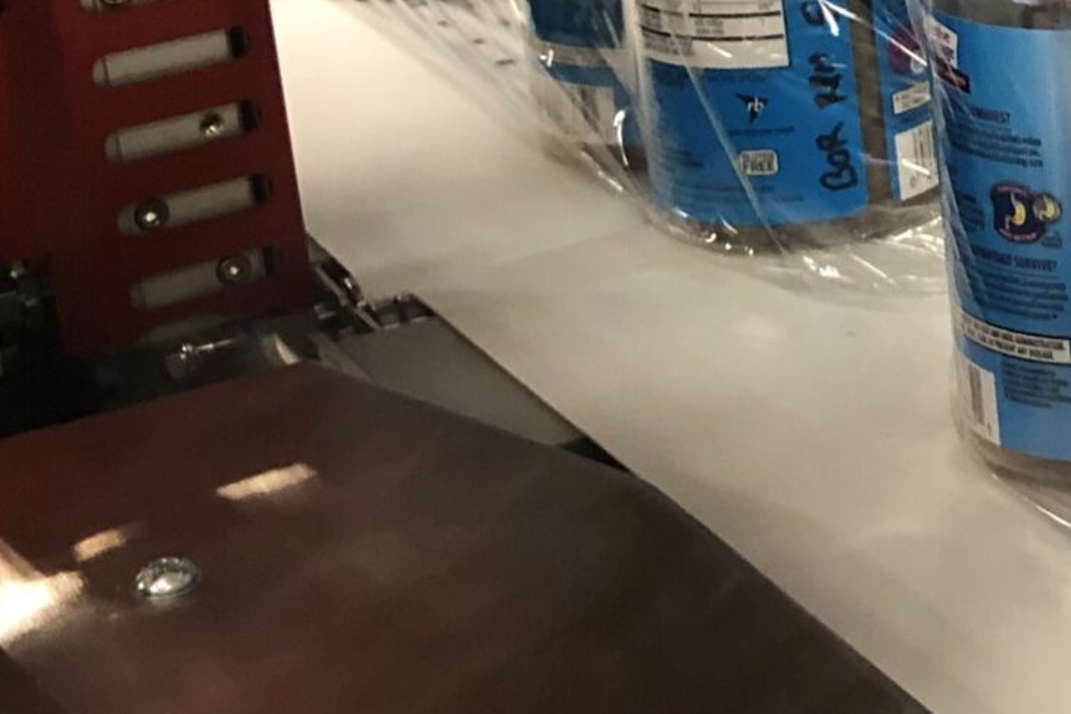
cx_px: 1021
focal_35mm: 82
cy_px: -401
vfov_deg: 15.2
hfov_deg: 23.9
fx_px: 2439
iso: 64
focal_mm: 3.99
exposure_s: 1/15
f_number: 1.8
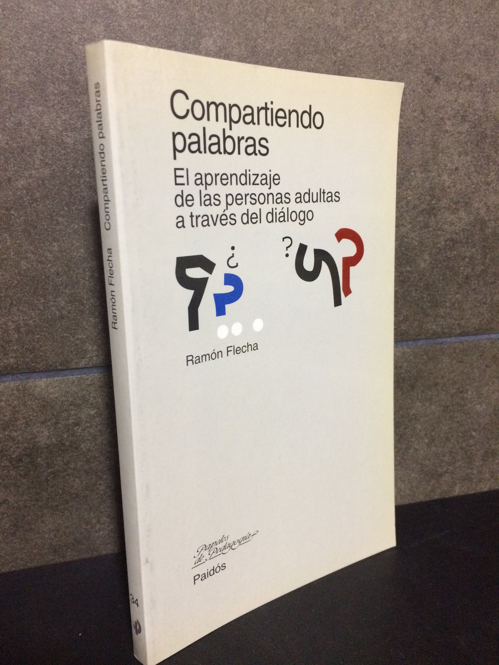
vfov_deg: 61.7
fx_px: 557
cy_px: 332
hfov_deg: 48.2
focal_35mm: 29
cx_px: 250
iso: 250
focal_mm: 4.15
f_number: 2.2
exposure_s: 1/25
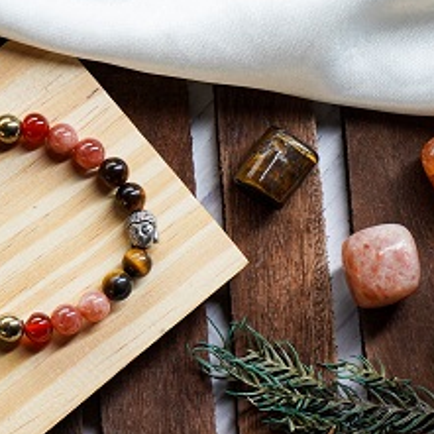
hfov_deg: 10.0
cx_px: 143
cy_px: 290
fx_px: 2482
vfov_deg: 10.0
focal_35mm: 175
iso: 1000
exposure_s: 1/160
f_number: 11
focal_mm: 70
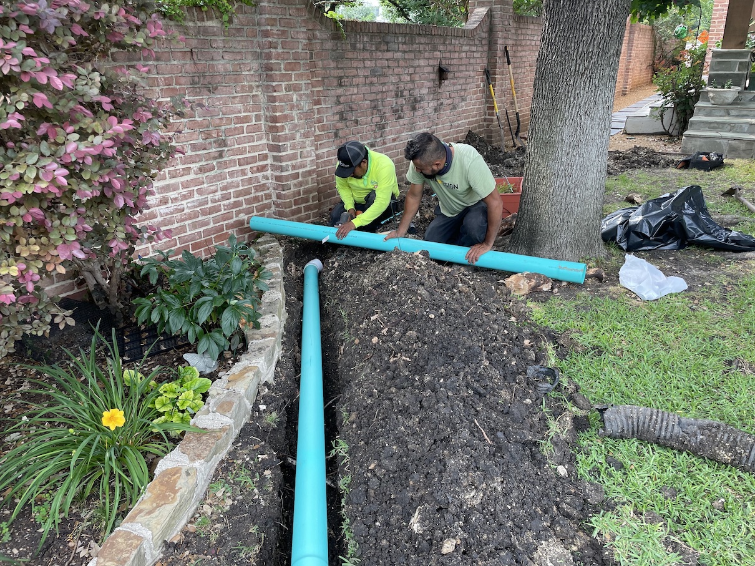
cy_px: 283
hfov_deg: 67.3
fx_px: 567
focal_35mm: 26
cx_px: 378
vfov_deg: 53.0
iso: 32
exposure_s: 1/126
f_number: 1.6
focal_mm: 4.2
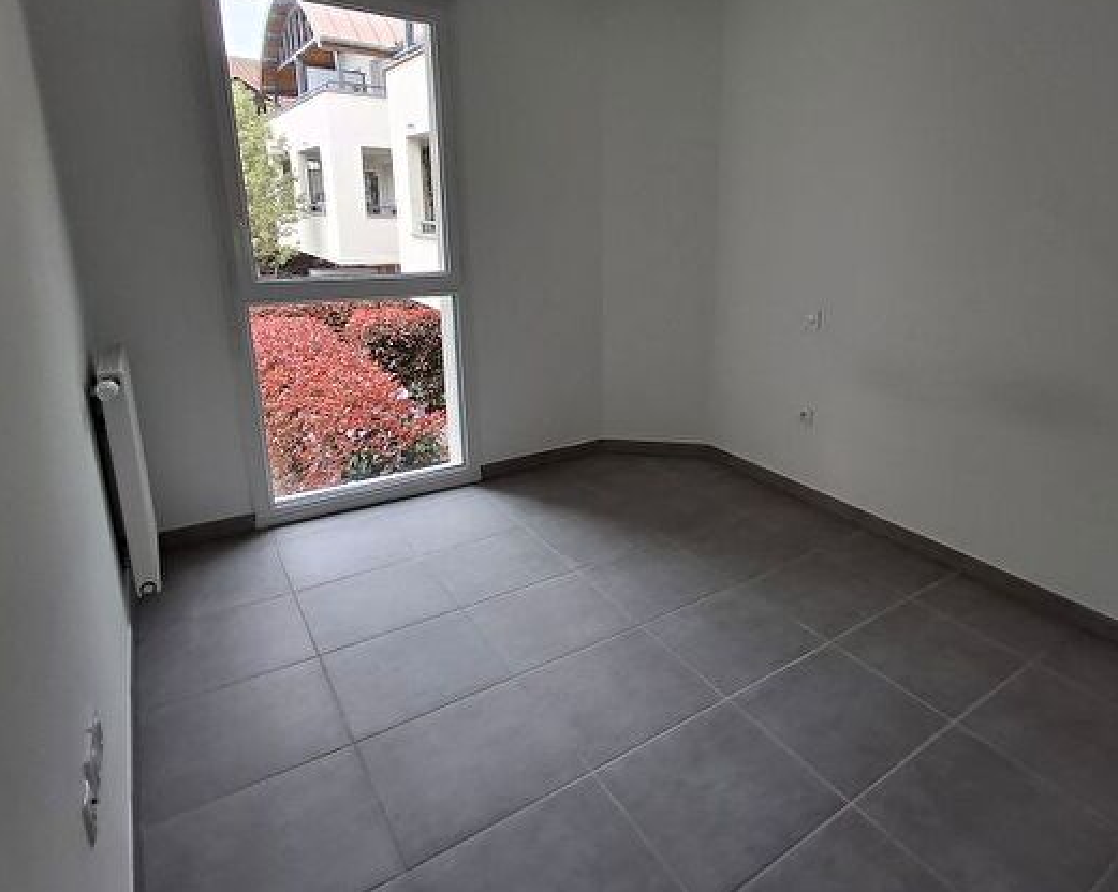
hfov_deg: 76.7
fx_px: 694
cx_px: 676
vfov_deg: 65.3
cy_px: 398
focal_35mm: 21
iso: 40
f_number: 2.2
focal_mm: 1.64
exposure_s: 1/100
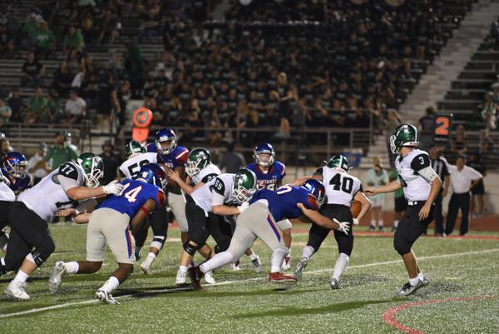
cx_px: 250
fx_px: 2774
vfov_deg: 6.9
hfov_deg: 10.3
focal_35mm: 200
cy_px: 167
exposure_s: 1/640
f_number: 2.8
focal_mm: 200
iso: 2500
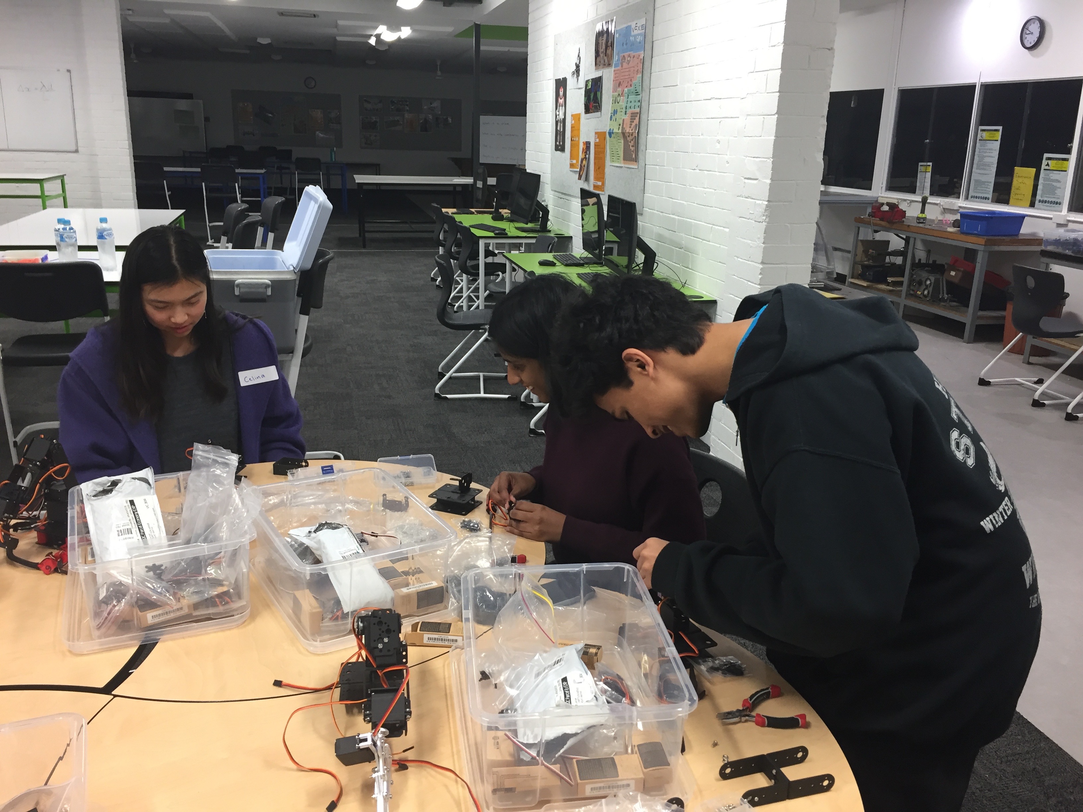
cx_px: 542
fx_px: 907
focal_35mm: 29
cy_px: 406
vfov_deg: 48.2
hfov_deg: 61.7
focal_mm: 4.15
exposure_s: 1/33
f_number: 2.2
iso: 100
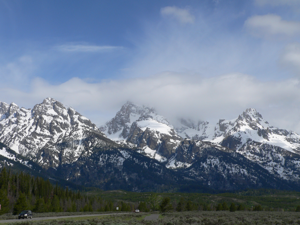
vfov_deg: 24.4
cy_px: 112
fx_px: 520
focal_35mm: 60
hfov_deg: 32.2
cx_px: 150
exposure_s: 1/800
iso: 80
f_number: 5.6
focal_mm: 9.9
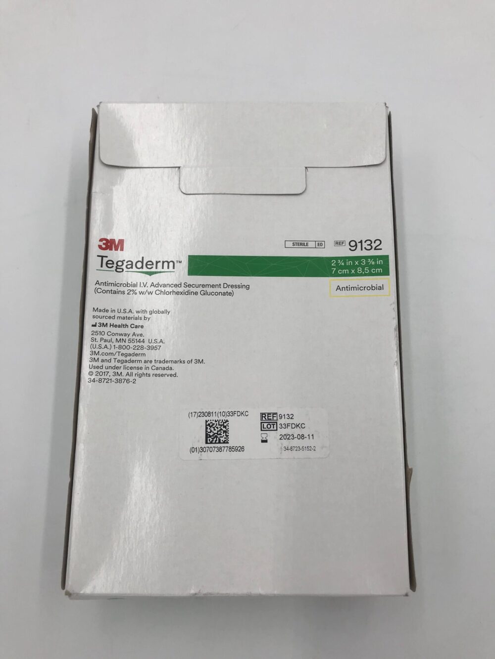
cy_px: 330
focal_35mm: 28
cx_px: 248
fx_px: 534
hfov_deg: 49.8
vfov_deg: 63.4
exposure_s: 1/227
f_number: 1.8
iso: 20
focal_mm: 3.99
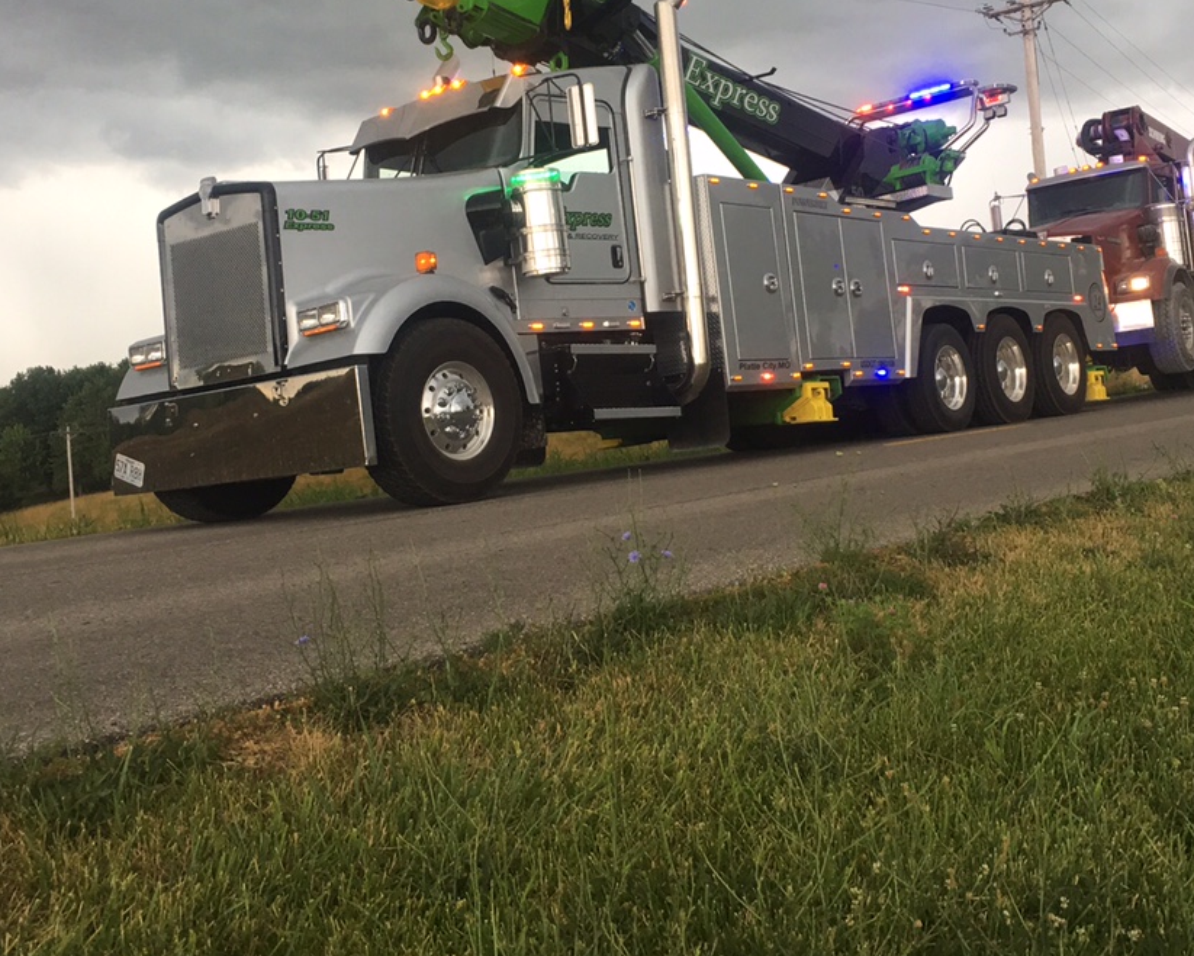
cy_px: 363
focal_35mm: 44
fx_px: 1555
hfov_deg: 42.0
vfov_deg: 34.0
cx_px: 624
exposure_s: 1/40
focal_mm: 4.15
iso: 25
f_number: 2.2
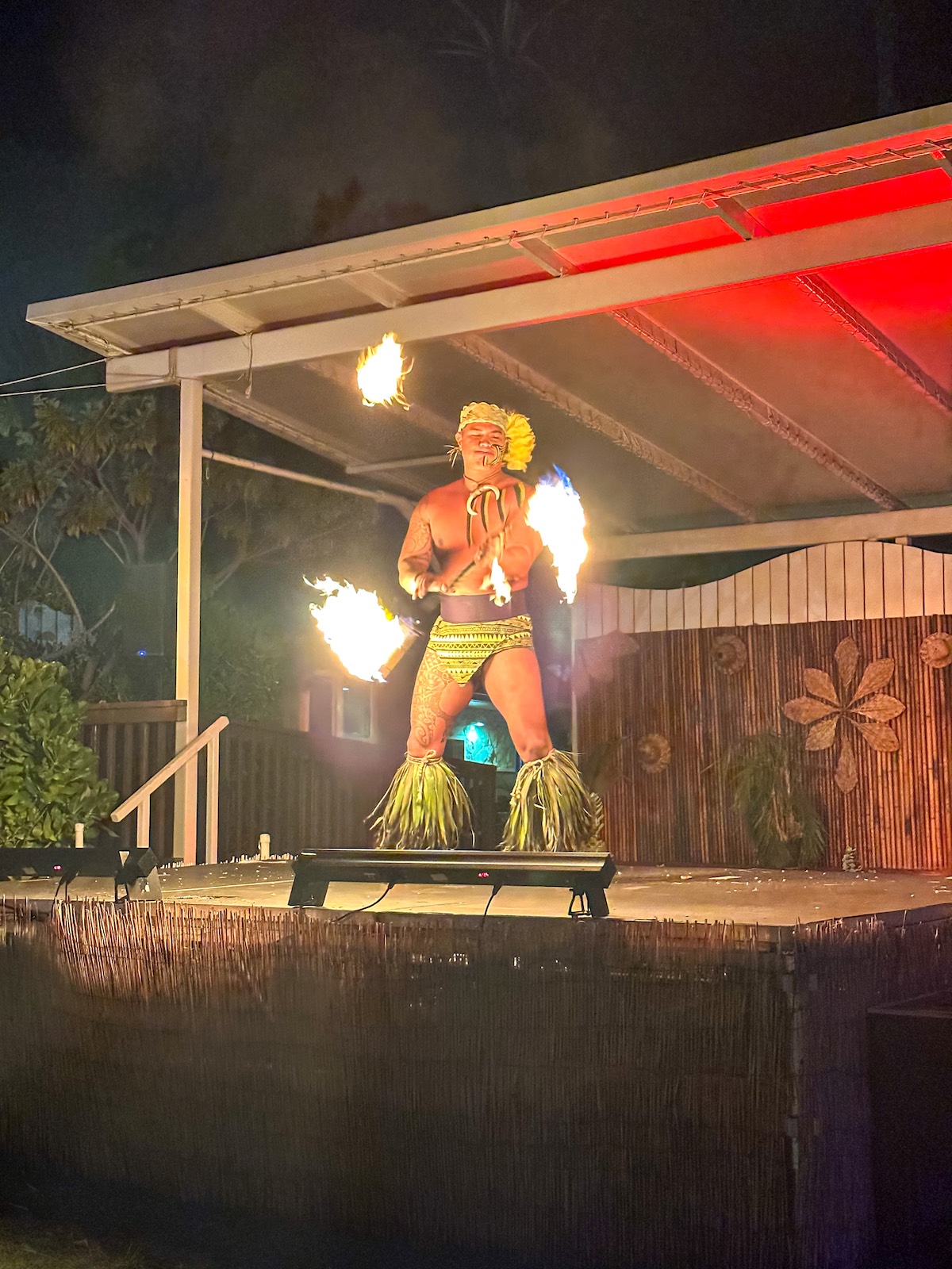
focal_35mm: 48
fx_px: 1760
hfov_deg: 30.3
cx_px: 476
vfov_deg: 39.7
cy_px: 634
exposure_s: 1/30
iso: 640
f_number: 1.8
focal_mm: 6.86
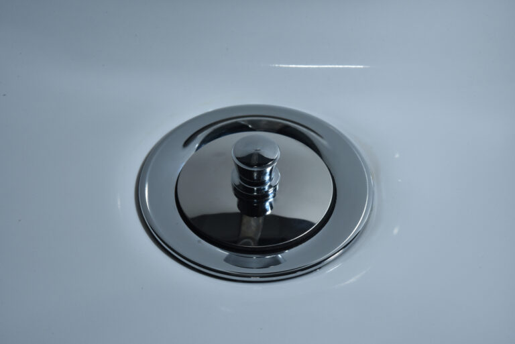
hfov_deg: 33.4
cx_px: 258
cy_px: 172
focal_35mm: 60
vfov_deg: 22.7
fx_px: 859
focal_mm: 60
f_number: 18
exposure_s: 1/125
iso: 200
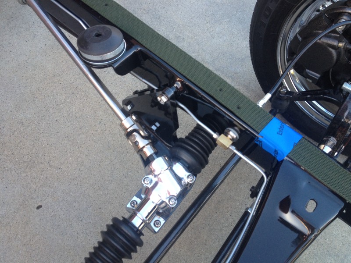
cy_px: 132
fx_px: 355
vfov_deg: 40.7
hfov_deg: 52.6
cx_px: 176
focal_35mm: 35
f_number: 2.4
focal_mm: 4.28
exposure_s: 1/60
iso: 50
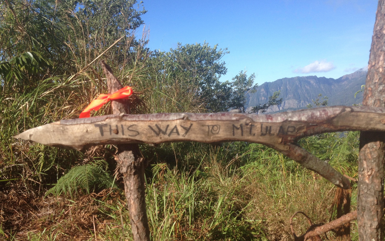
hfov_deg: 51.5
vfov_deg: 33.5
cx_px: 192
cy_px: 144
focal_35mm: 38
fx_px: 399
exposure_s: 1/1255
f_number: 2.4
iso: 50
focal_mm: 4.28
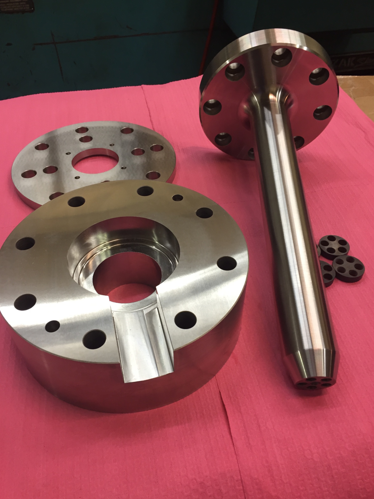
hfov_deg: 46.8
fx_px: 432
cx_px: 183
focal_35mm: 30
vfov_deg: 60.0
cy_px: 257
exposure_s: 1/30
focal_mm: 4.15
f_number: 2.2
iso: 80
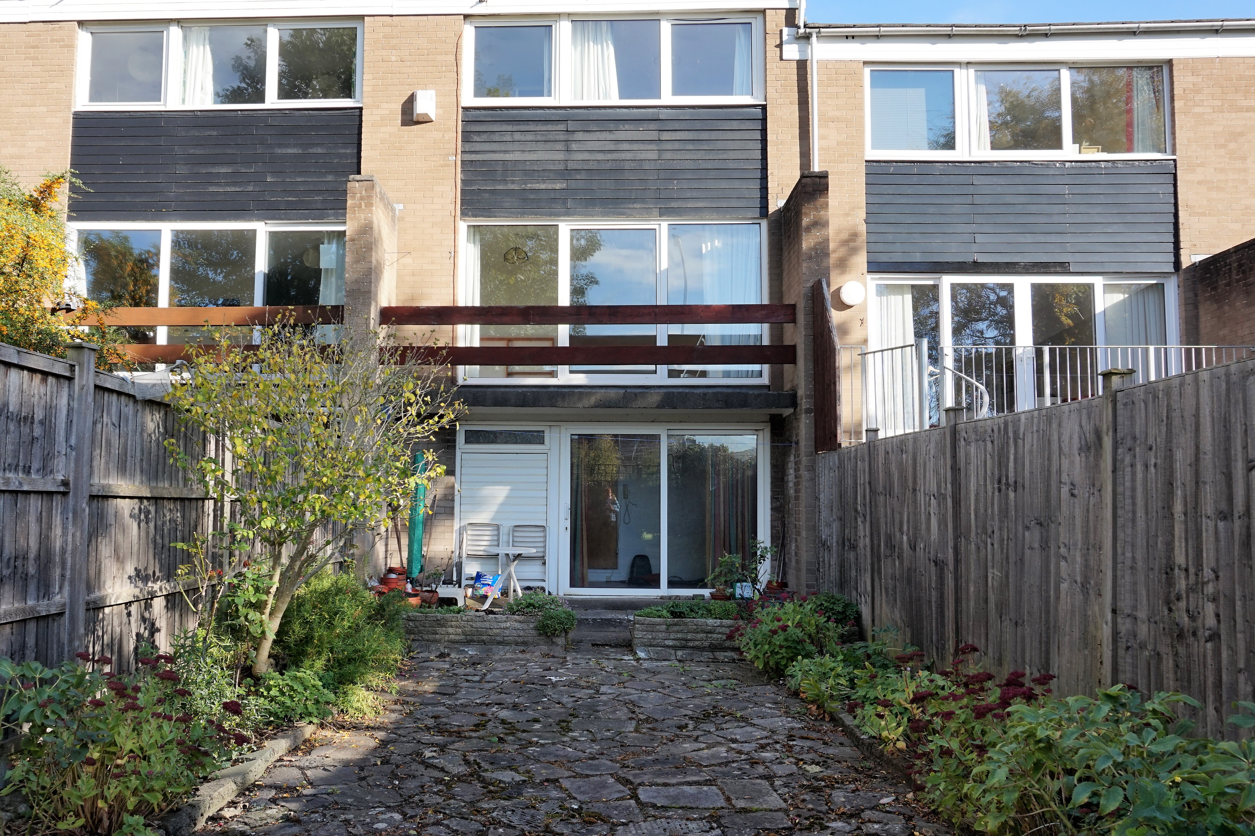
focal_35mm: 28
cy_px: 438
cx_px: 563
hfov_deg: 65.3
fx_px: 976
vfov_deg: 46.3
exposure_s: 1/100
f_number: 8
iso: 100
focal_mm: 16
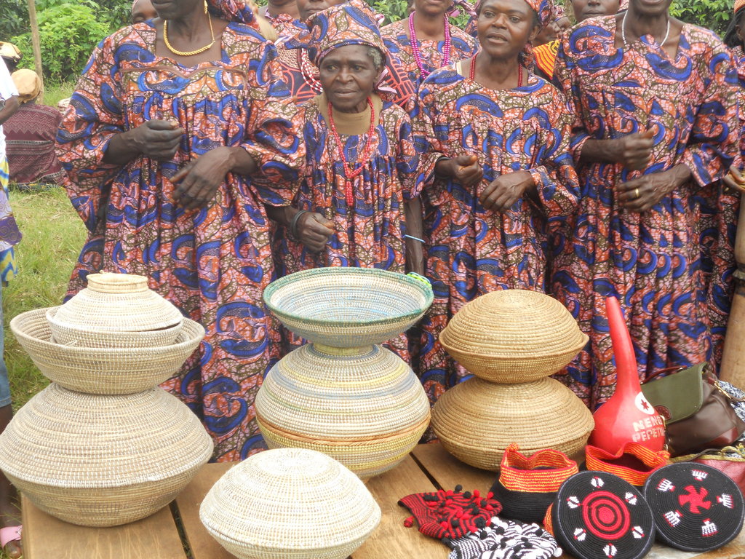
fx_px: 1162
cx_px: 372
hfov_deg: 35.5
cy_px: 280
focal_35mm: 54
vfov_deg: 27.0
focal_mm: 9.8
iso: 80
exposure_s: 1/60
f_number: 4.8
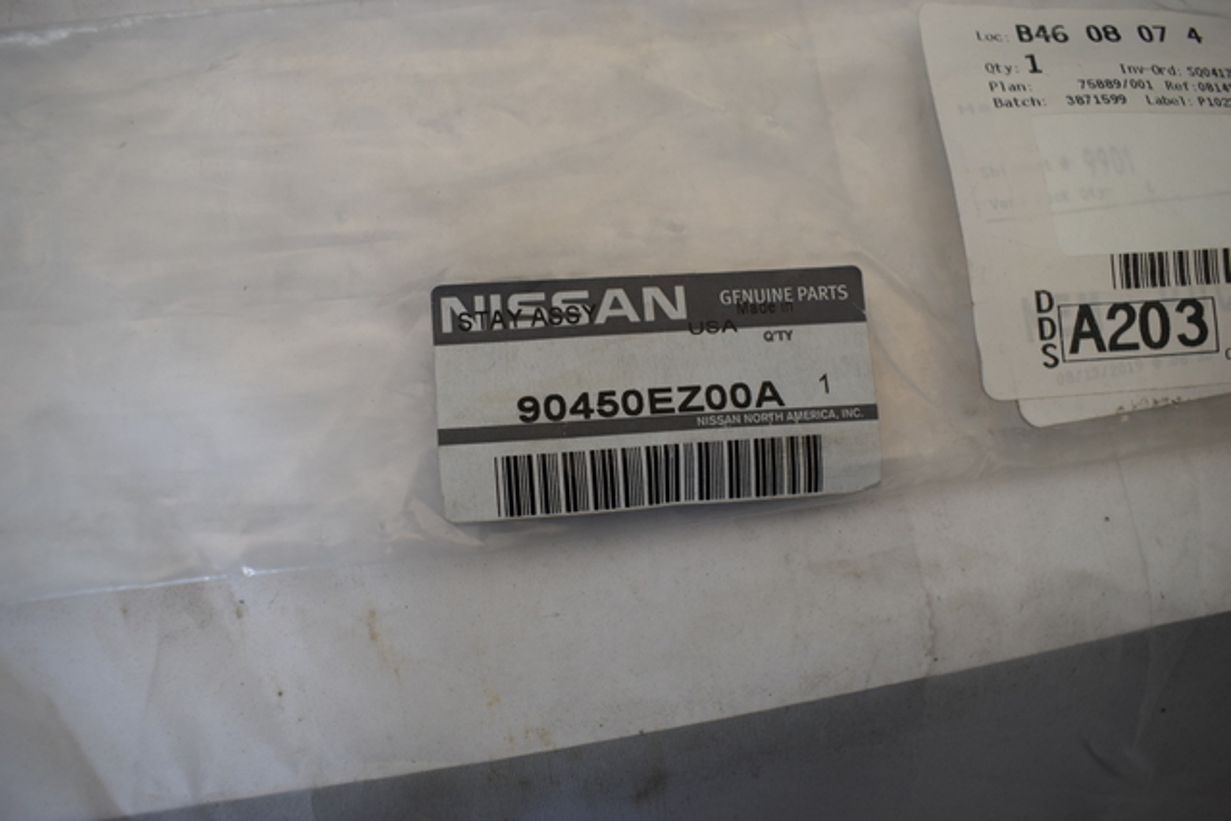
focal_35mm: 30
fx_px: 1026
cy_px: 410
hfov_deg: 61.9
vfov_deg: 43.6
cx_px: 616
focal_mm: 20
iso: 640
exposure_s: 1/125
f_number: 5.6
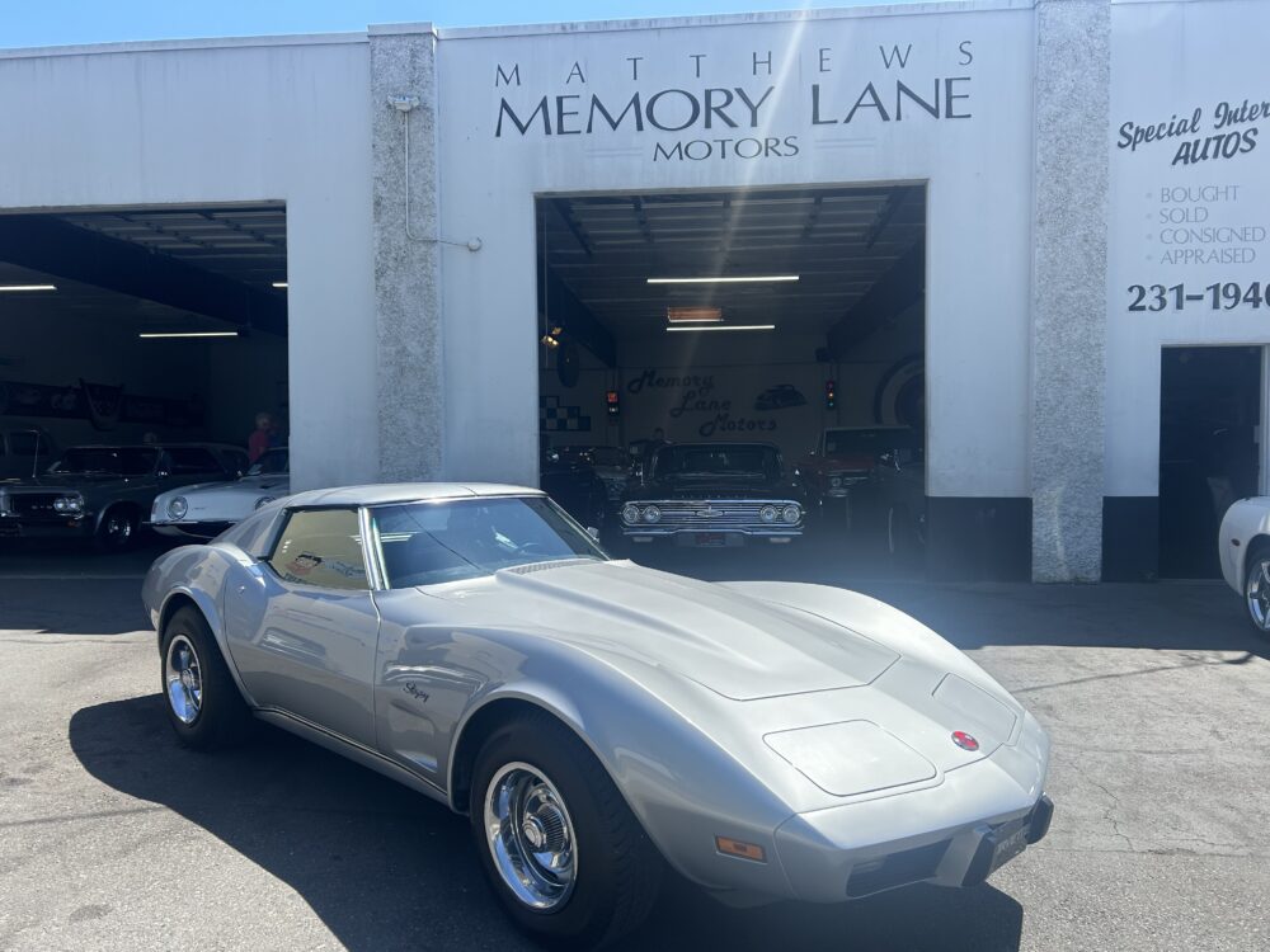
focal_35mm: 26
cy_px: 476
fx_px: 954
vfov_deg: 53.1
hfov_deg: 67.3
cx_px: 635
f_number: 1.5
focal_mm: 5.7
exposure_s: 1/2841
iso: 50
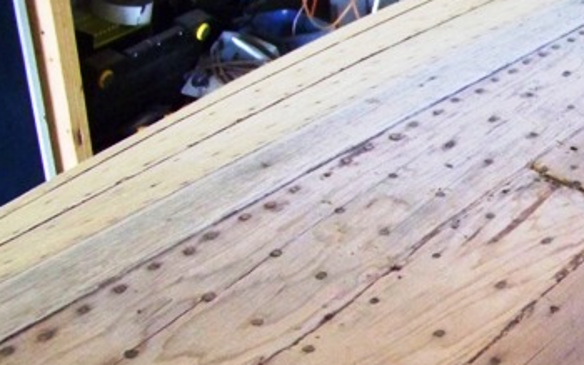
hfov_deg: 24.1
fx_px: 1274
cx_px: 647
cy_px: 303
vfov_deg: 16.2
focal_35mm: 80
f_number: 2.8
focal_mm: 5.85
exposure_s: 1/30
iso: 1000
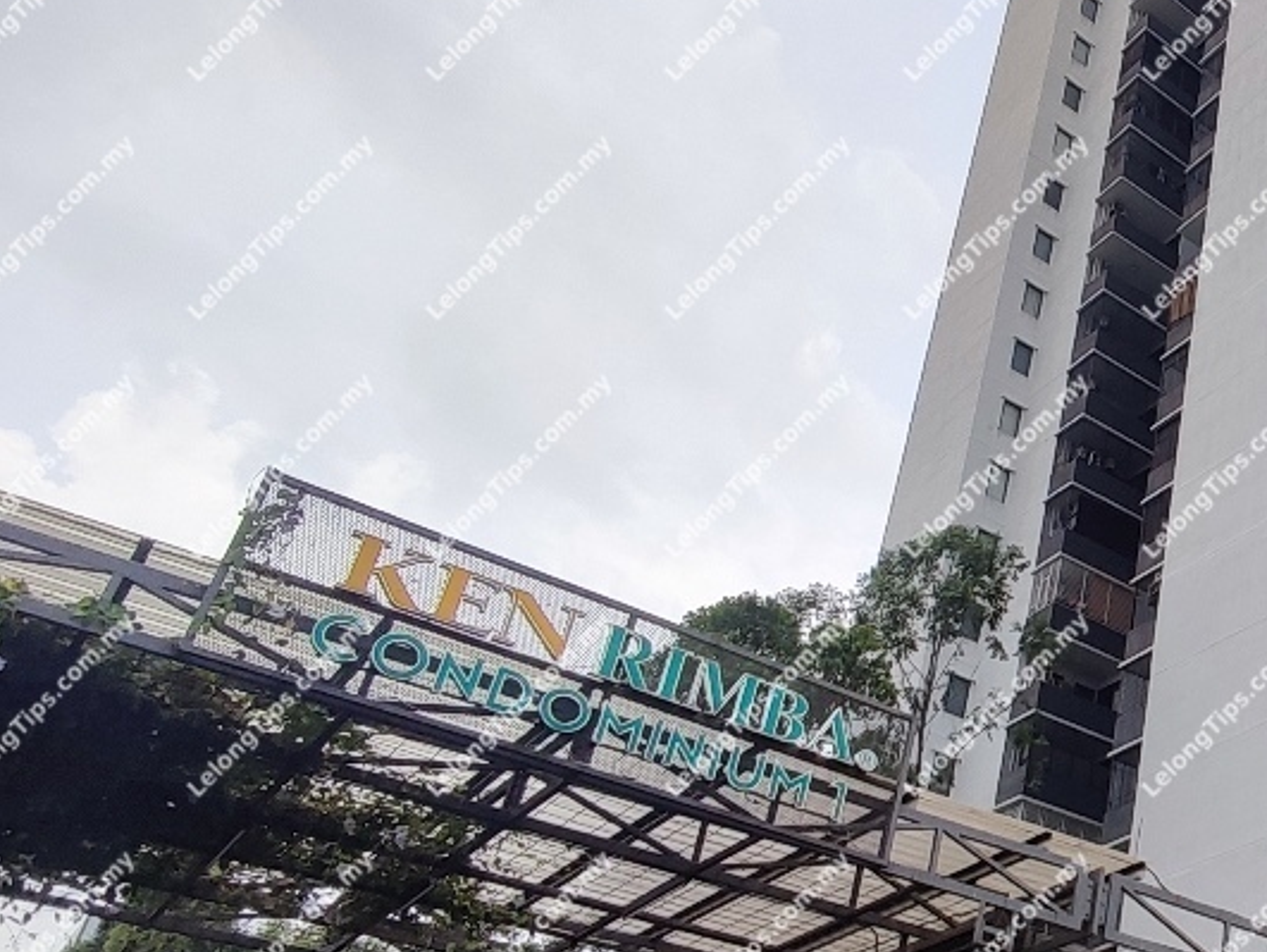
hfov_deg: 40.6
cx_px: 1387
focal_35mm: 37
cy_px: 492
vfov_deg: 38.7
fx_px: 1355
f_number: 2.2
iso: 50
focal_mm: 1.65
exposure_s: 1/1042
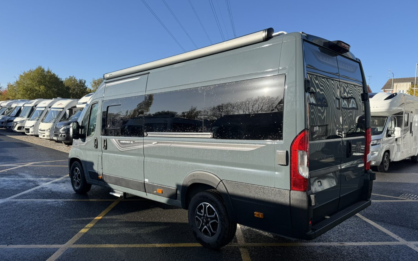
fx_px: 296
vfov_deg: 47.6
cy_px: 138
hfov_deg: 70.4
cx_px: 212
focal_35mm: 26
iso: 80
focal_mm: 6.76
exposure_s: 1/2370
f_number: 1.78
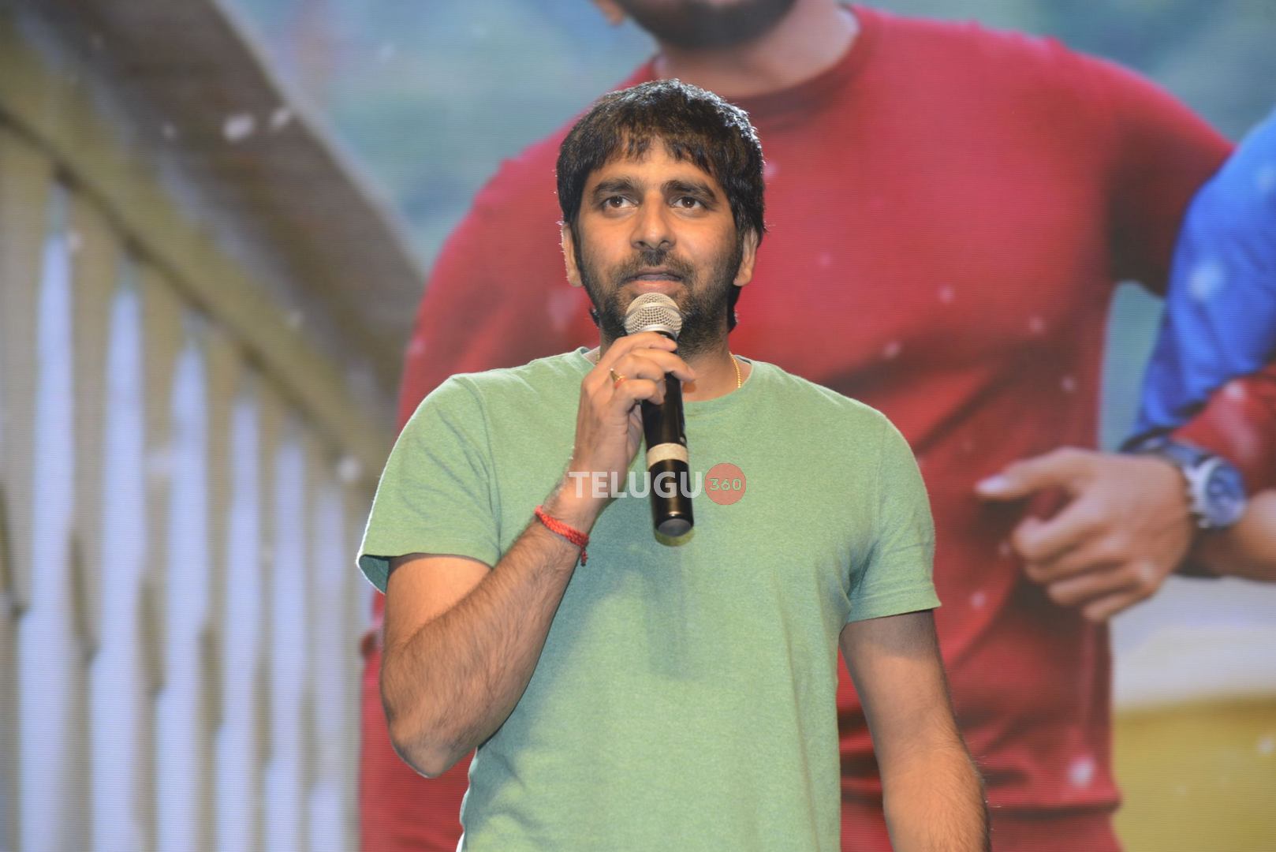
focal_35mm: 120
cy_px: 426
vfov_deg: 11.4
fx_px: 4255
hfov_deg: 17.1
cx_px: 638
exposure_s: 1/125
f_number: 5
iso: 400
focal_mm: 120
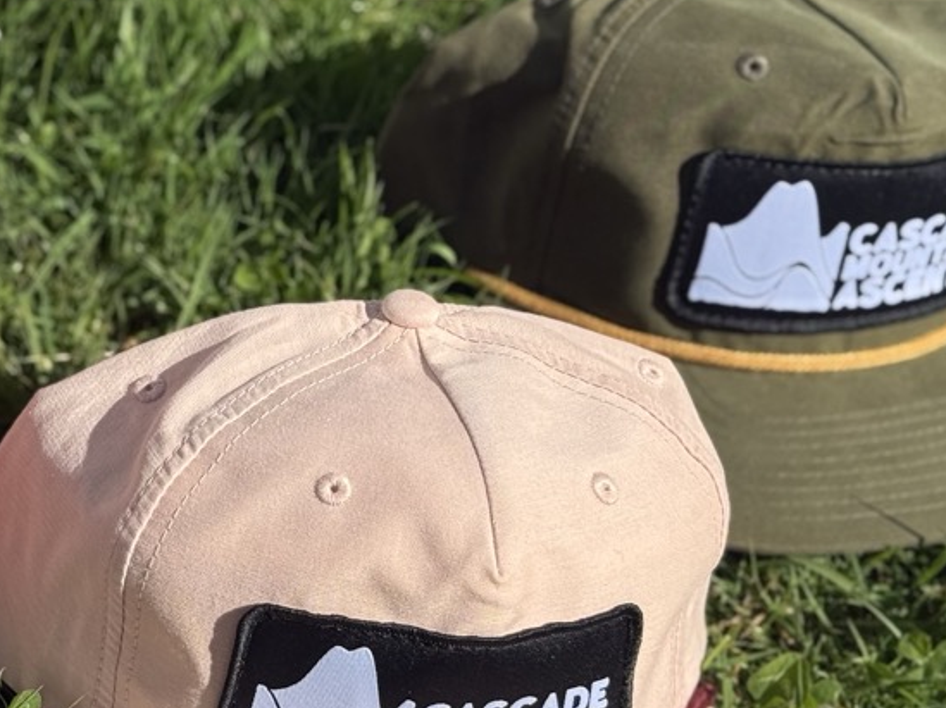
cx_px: 183
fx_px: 3059
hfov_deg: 17.4
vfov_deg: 13.2
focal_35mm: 112
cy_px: 553
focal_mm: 6.76
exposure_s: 1/4878
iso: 80
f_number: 1.78
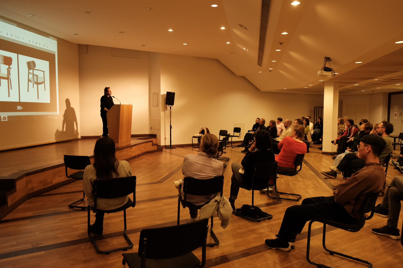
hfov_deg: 67.4
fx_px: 302
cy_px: 134
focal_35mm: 27
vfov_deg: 47.9
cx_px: 202
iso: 1600
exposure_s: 1/30
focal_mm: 18
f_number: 4.5
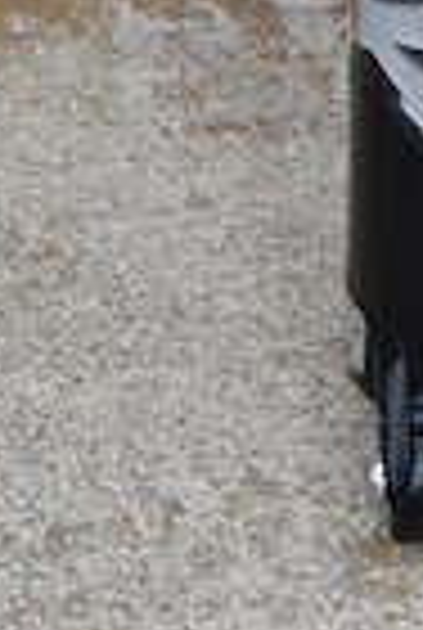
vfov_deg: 4.3
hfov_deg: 2.9
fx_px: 8240
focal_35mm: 470
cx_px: 808
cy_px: -1026
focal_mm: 55
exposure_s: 1/250
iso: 200
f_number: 8
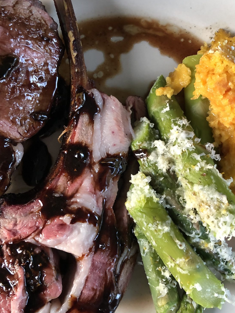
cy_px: 165
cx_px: 124
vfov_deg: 47.8
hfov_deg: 36.8
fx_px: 353
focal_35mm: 39
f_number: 1.8
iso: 50
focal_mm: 3.99
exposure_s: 1/15
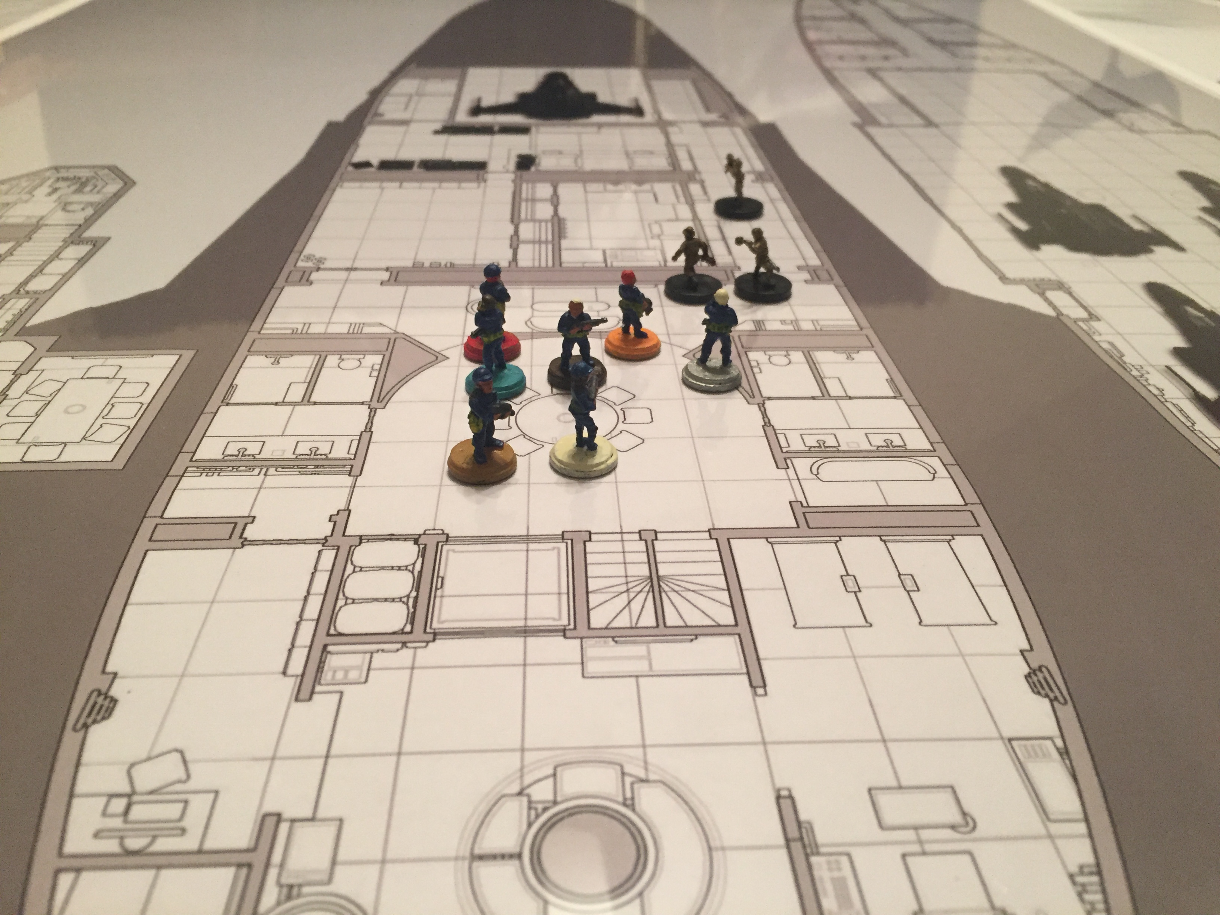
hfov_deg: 61.7
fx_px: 1022
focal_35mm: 29
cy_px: 458
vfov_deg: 48.2
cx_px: 610
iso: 160
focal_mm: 4.15
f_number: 2.2
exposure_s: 1/30
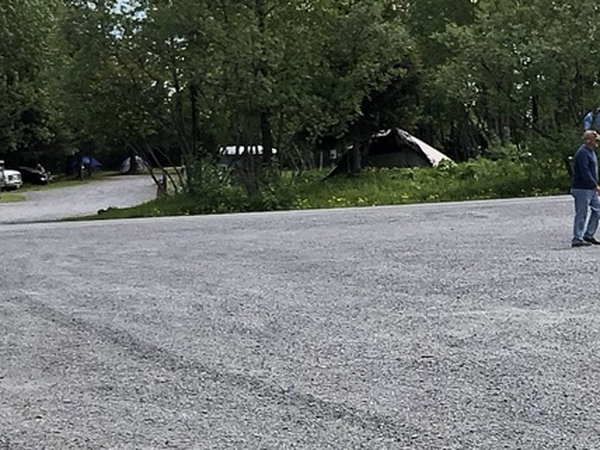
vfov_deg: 10.9
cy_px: 485
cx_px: 468
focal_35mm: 134
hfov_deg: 14.6
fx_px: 2323
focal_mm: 4
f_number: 1.8
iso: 20
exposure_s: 1/1412
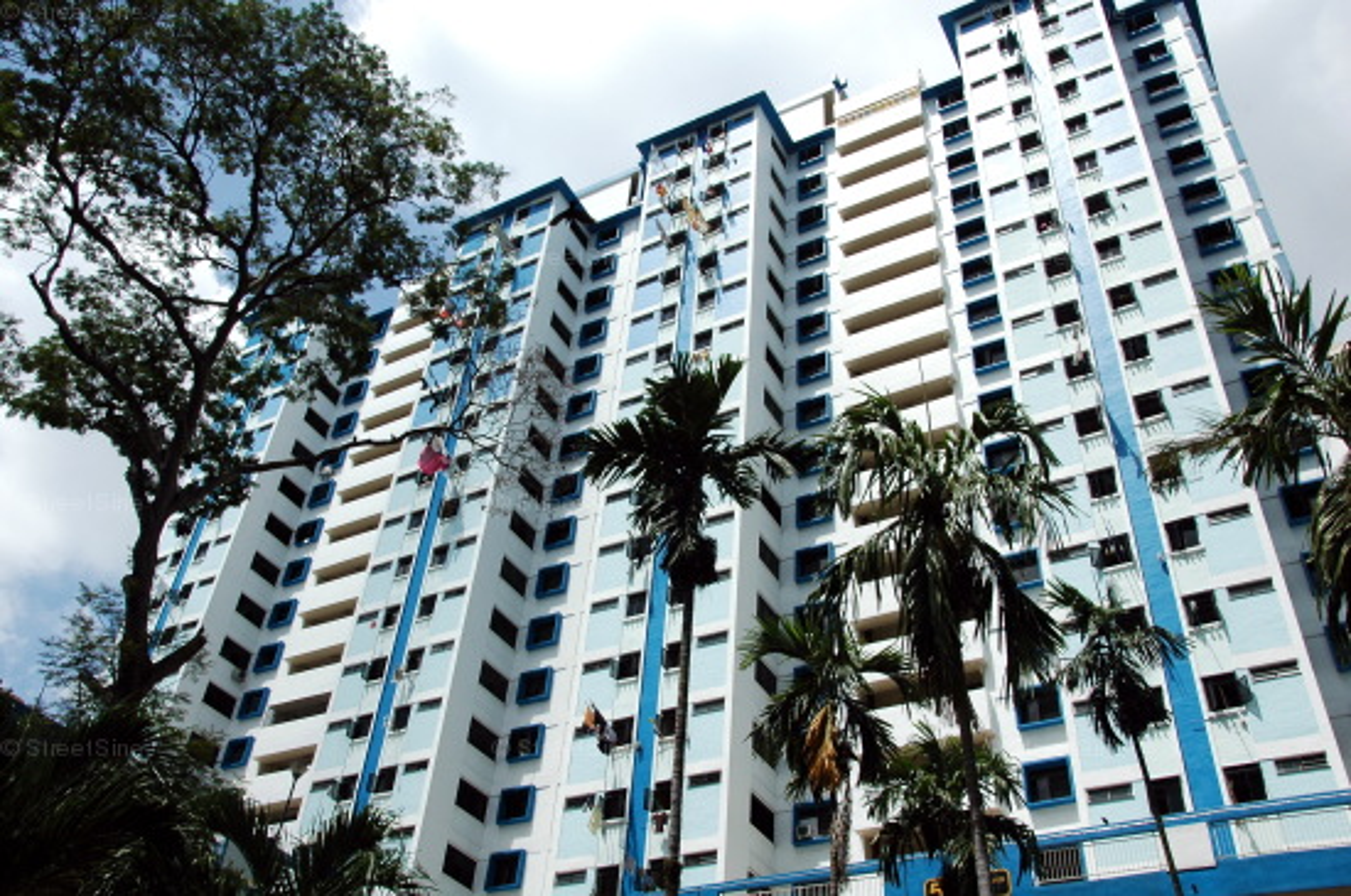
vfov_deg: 39.9
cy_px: 448
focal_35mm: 33
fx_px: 1237
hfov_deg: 57.3
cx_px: 676
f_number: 11
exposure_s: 1/400
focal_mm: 22
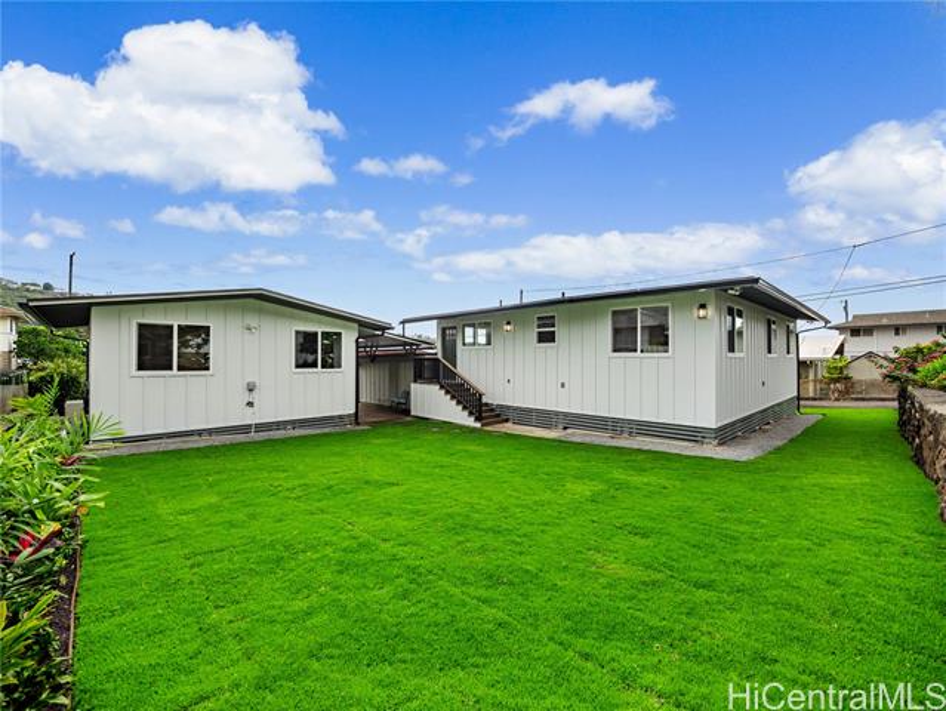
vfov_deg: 85.7
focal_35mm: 14
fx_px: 383
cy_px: 356
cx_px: 473
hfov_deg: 102.0
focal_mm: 7
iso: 500
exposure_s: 1/8000
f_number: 4
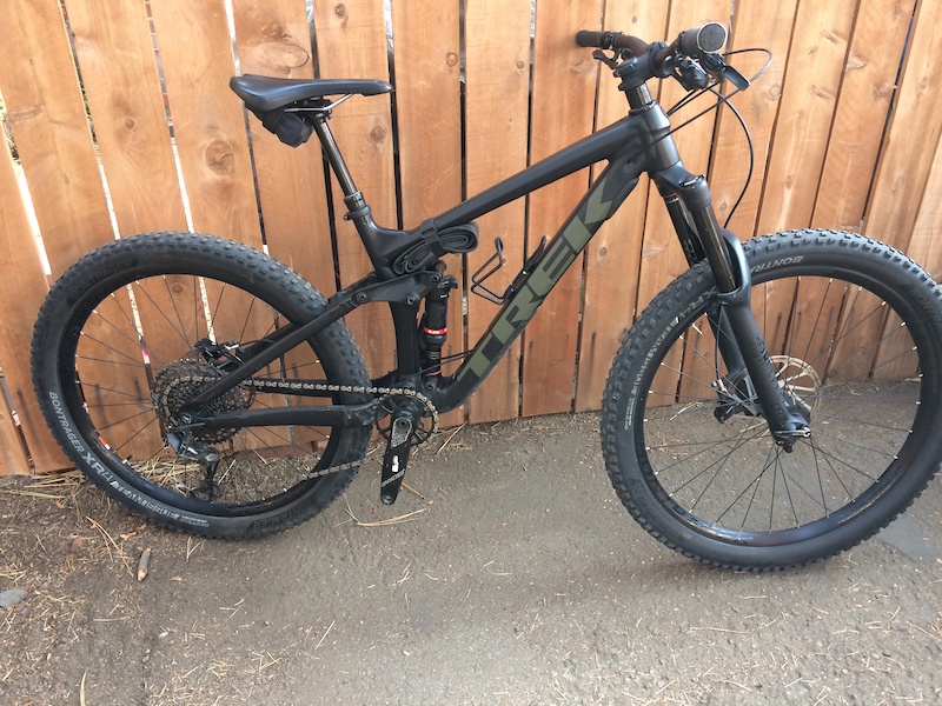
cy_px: 353
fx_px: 789
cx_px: 471
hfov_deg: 61.7
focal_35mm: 29
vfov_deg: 48.2
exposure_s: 1/30
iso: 64
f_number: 2.2
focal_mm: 4.15
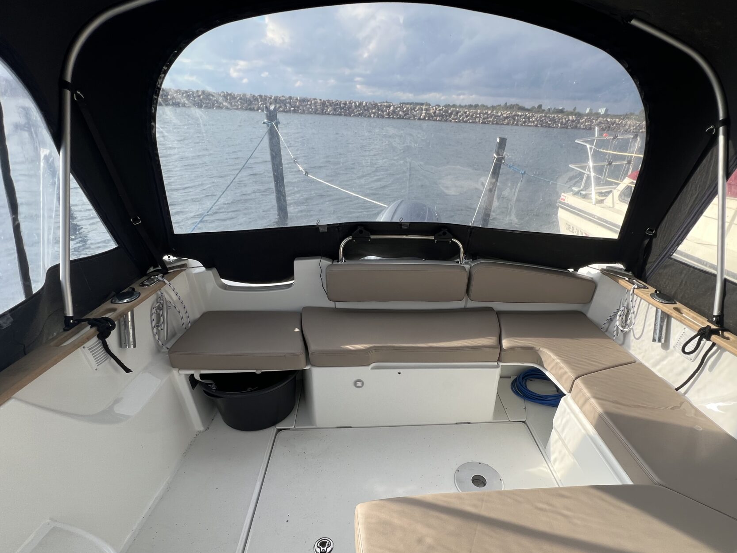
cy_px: 339
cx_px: 403
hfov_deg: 94.2
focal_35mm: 16
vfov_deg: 77.0
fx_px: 341
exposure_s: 1/827
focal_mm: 1.57
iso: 32
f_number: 1.8
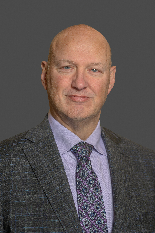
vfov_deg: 19.5
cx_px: 78
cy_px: 116
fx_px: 678
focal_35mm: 105
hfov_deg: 13.0
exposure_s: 1/160
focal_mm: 105
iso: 320
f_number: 6.3
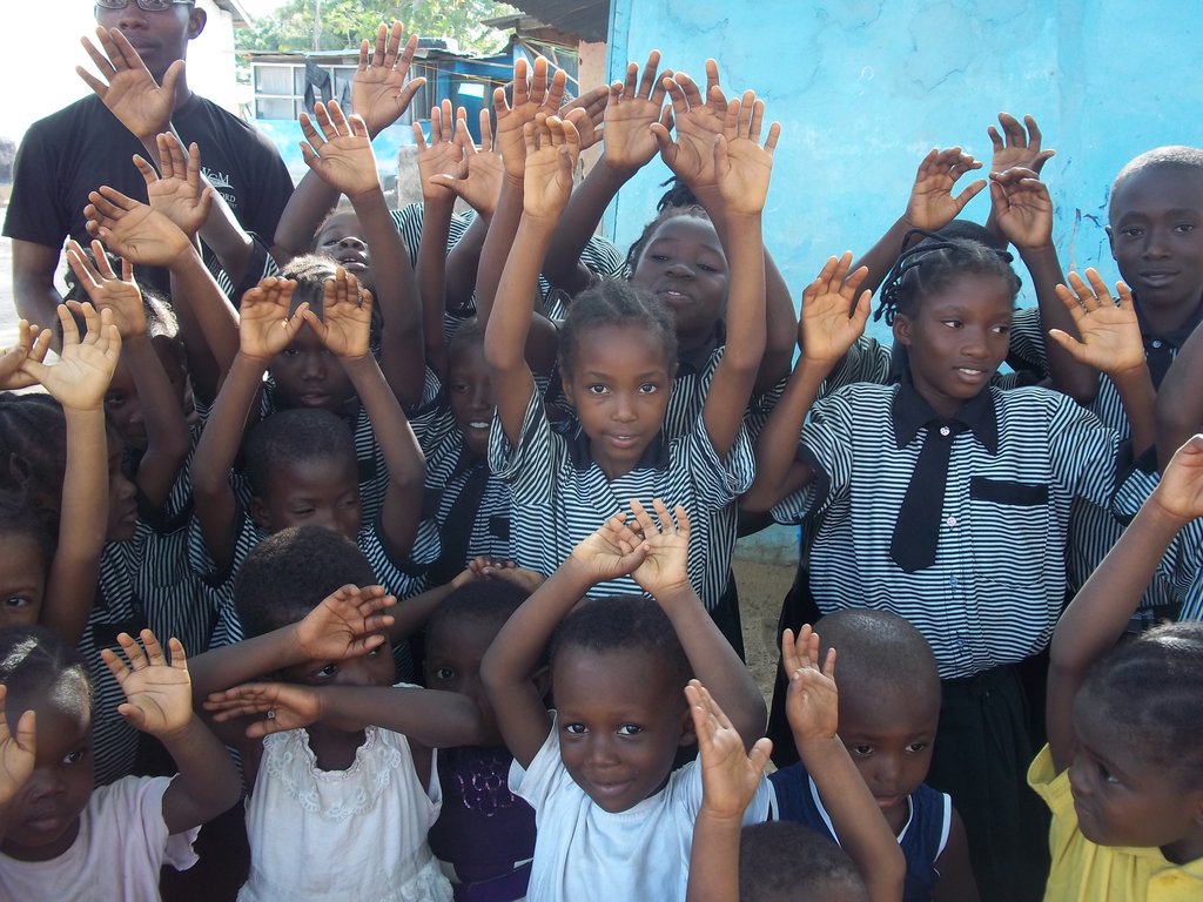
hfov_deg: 51.4
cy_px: 451
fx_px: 1251
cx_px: 602
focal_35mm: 36
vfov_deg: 39.7
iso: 80
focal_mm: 6.5
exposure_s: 1/60
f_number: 3.1
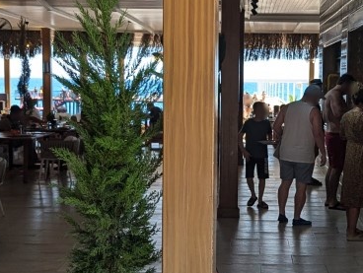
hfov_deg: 24.9
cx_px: 227
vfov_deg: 18.9
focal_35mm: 78
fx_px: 819
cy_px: 179
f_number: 1.85
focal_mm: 6.81
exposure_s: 1/466
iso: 54
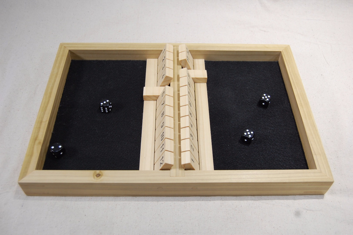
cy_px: 118
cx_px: 176
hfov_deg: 53.2
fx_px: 353
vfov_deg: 36.8
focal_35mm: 36
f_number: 4.5
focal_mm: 24
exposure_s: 1/80
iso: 400
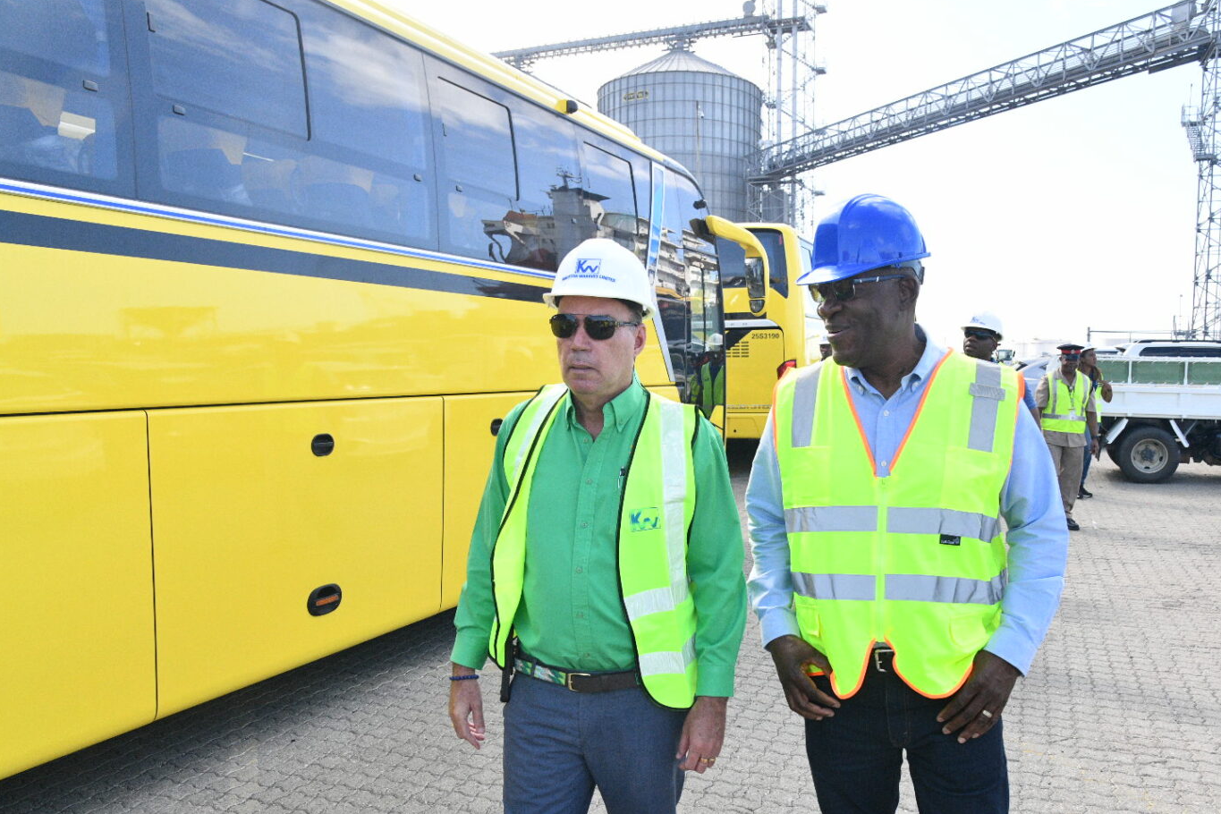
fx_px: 916
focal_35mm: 27
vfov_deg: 47.9
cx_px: 669
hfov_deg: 67.2
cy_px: 445
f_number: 10
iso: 2500
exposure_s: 1/800
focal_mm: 24
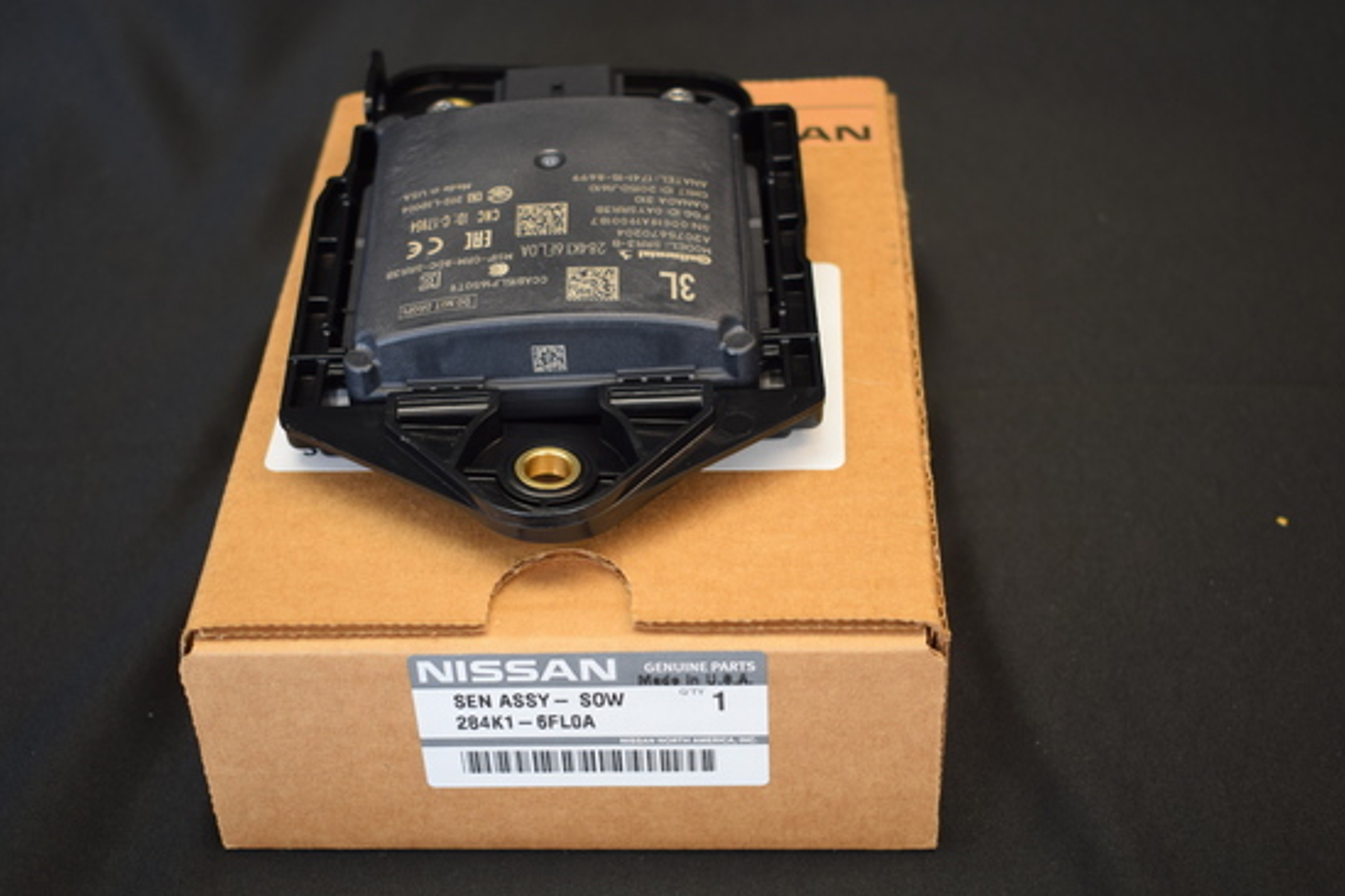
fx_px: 2092
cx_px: 612
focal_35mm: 56
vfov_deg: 24.2
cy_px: 503
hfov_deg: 35.6
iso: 450
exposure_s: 1/60
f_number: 4.5
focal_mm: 32
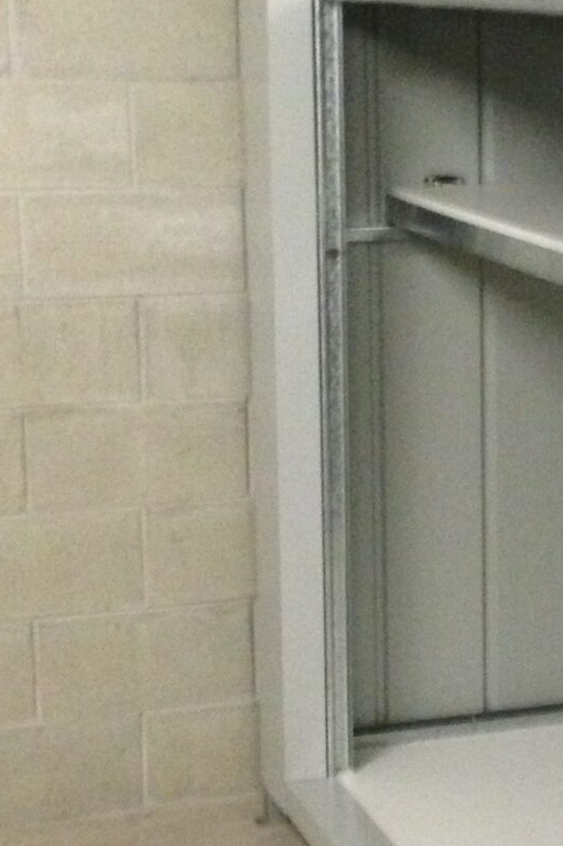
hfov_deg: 12.0
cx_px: 860
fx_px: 2558
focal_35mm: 109
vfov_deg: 18.8
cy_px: 411
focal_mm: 4.13
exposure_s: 1/20
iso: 320
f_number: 2.4
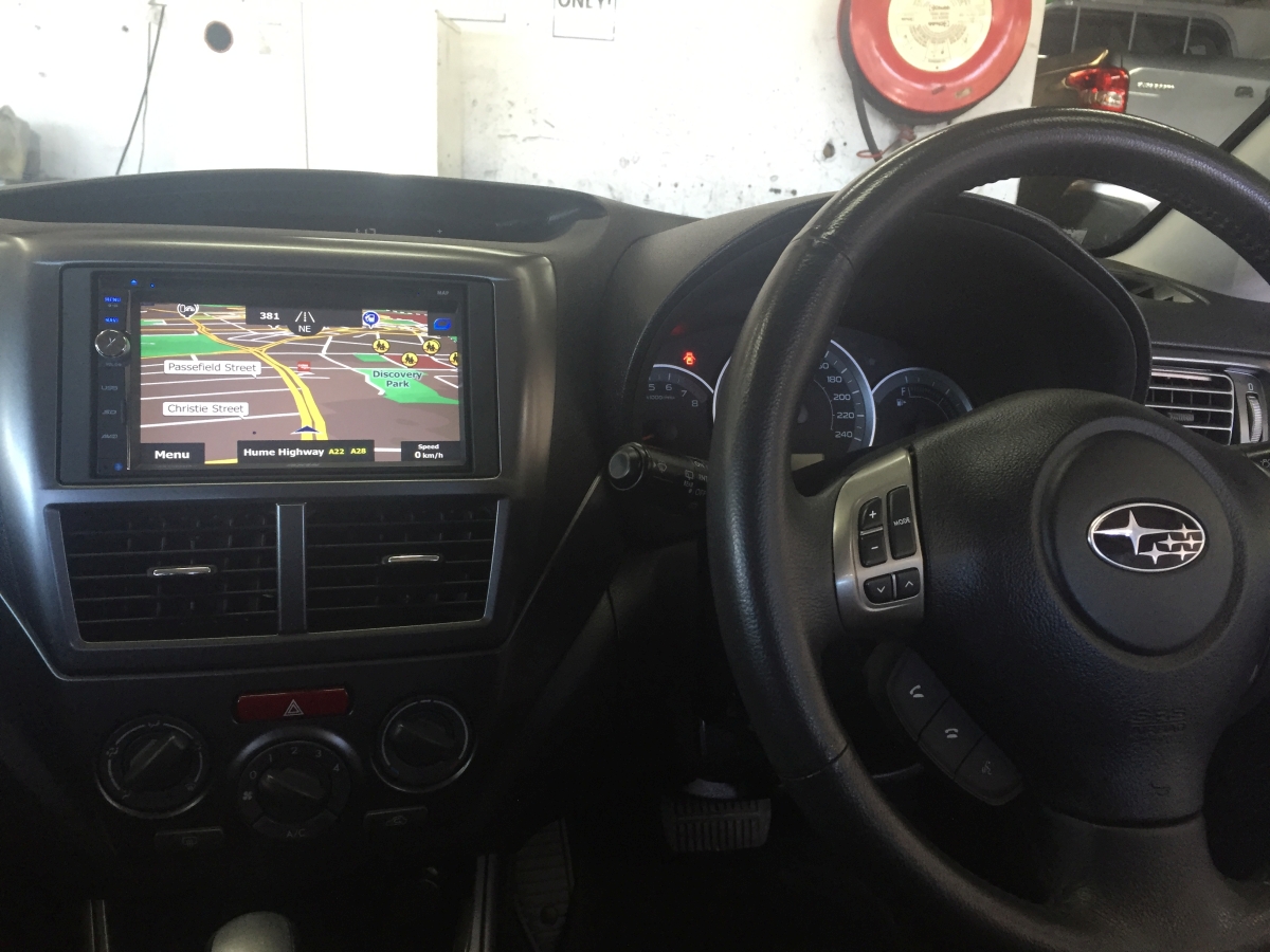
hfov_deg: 61.7
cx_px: 635
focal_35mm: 29
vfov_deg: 48.2
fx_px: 1064
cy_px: 476
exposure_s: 1/33
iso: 64
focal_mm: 4.15
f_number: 2.2
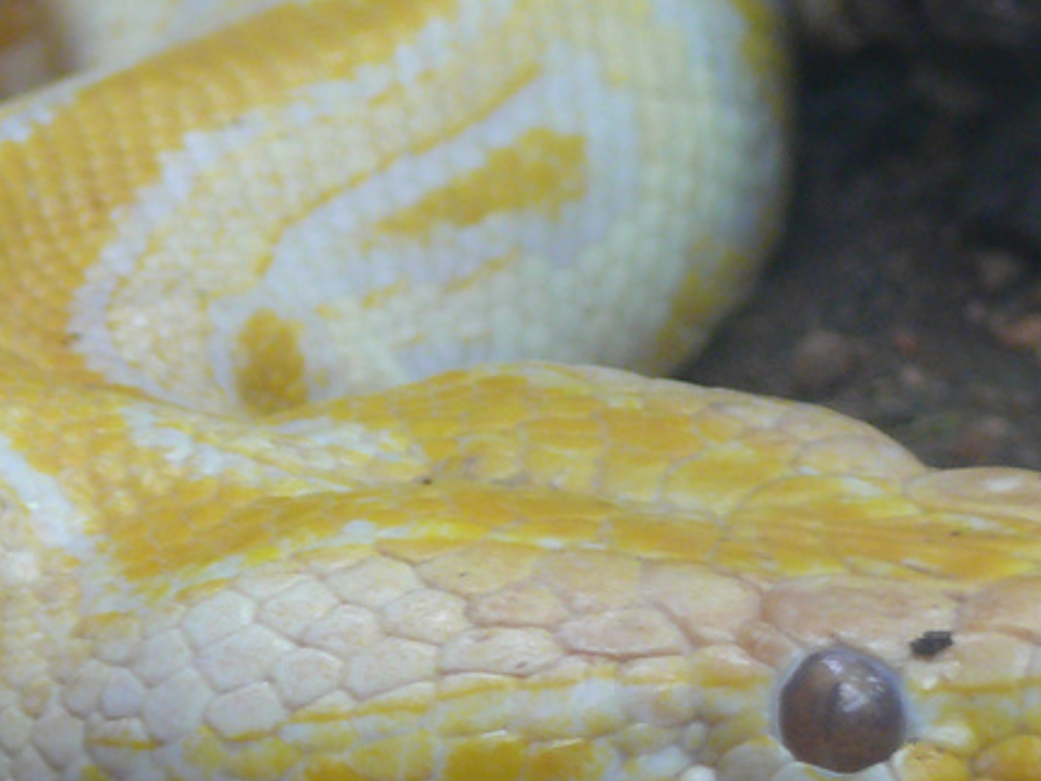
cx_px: 480
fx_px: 15127
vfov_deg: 3.0
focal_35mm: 503
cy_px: 636
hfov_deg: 3.9
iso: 160
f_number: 3.6
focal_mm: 32
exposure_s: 1/30
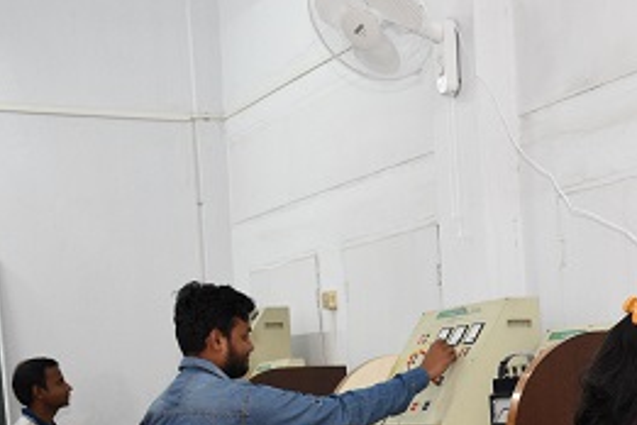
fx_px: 1345
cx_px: 632
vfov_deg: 17.4
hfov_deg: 25.4
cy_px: 447
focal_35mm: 76
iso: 1600
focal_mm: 22
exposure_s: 1/80
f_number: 5
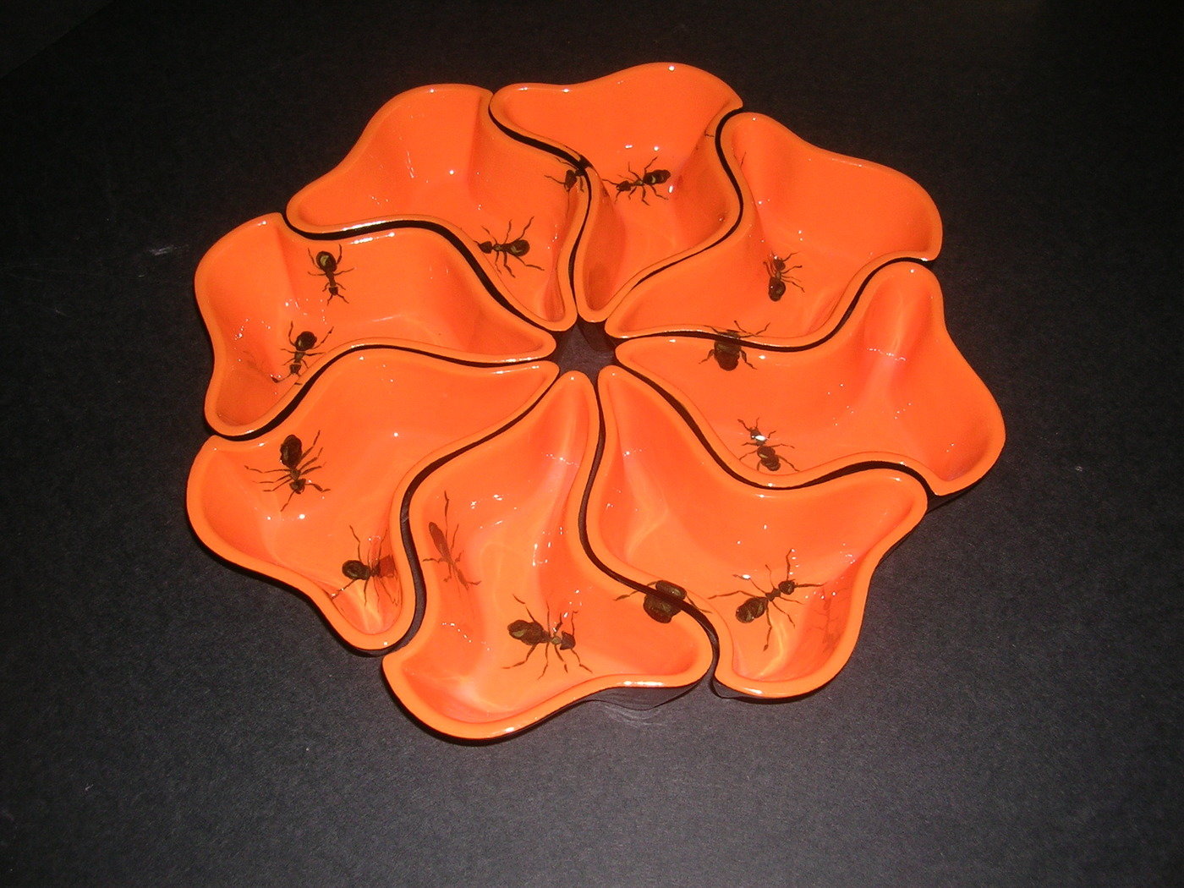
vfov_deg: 37.7
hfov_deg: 49.0
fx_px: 1300
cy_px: 444
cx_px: 592
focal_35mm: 38
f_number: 2.8
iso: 50
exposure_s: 1/60.1
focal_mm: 5.8
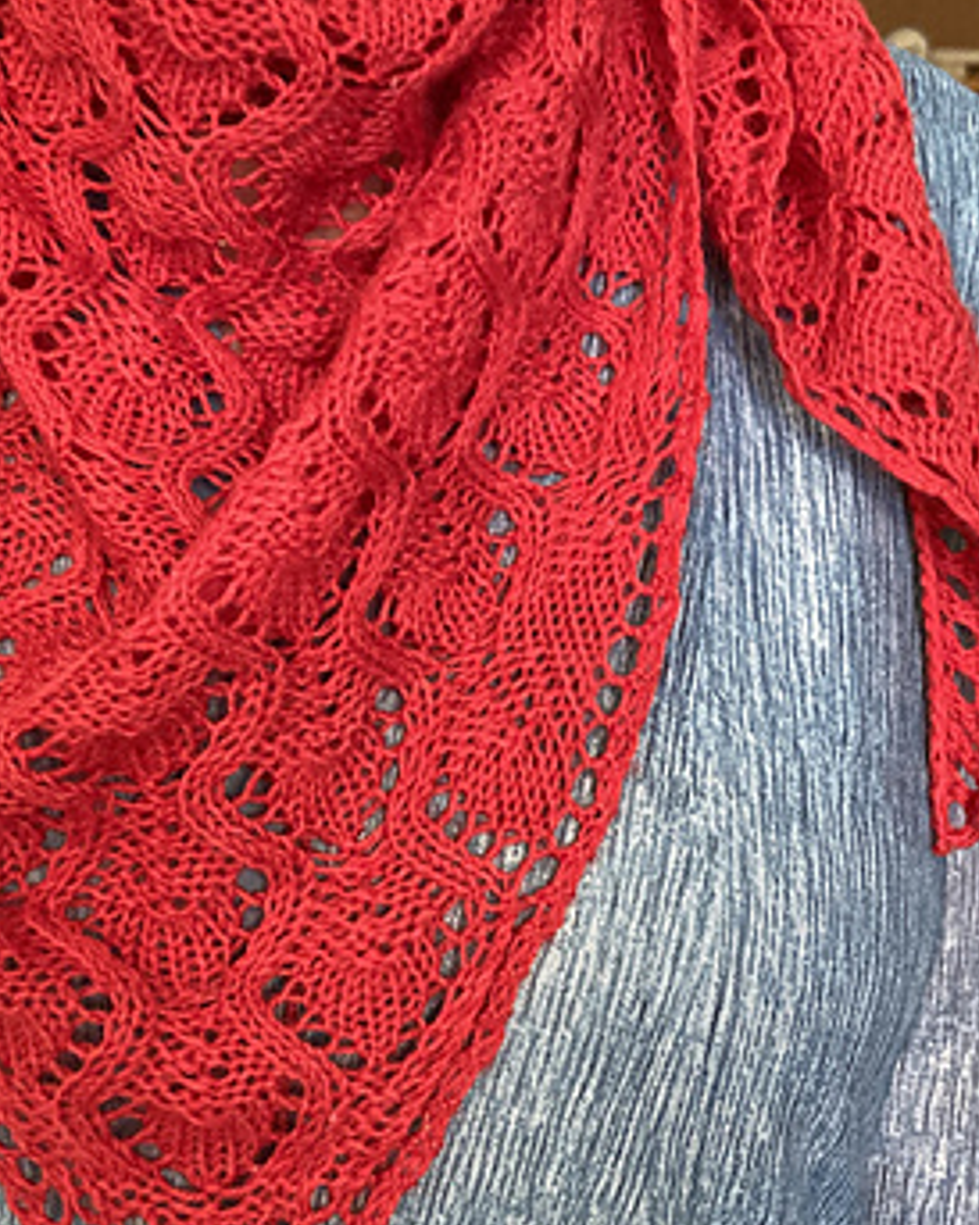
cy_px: 529
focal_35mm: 51
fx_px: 1849
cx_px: 289
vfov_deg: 36.6
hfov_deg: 29.4
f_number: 1.8
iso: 320
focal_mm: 3.99
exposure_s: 1/42
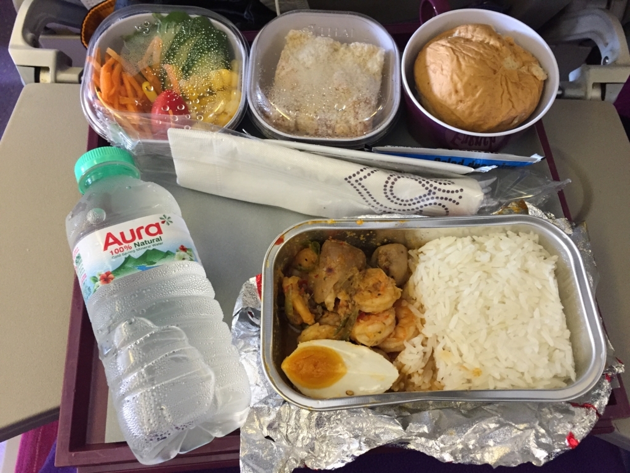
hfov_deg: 61.7
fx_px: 528
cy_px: 236
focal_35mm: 29
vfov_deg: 48.2
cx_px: 315
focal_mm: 4.15
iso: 250
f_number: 2.2
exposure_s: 1/33
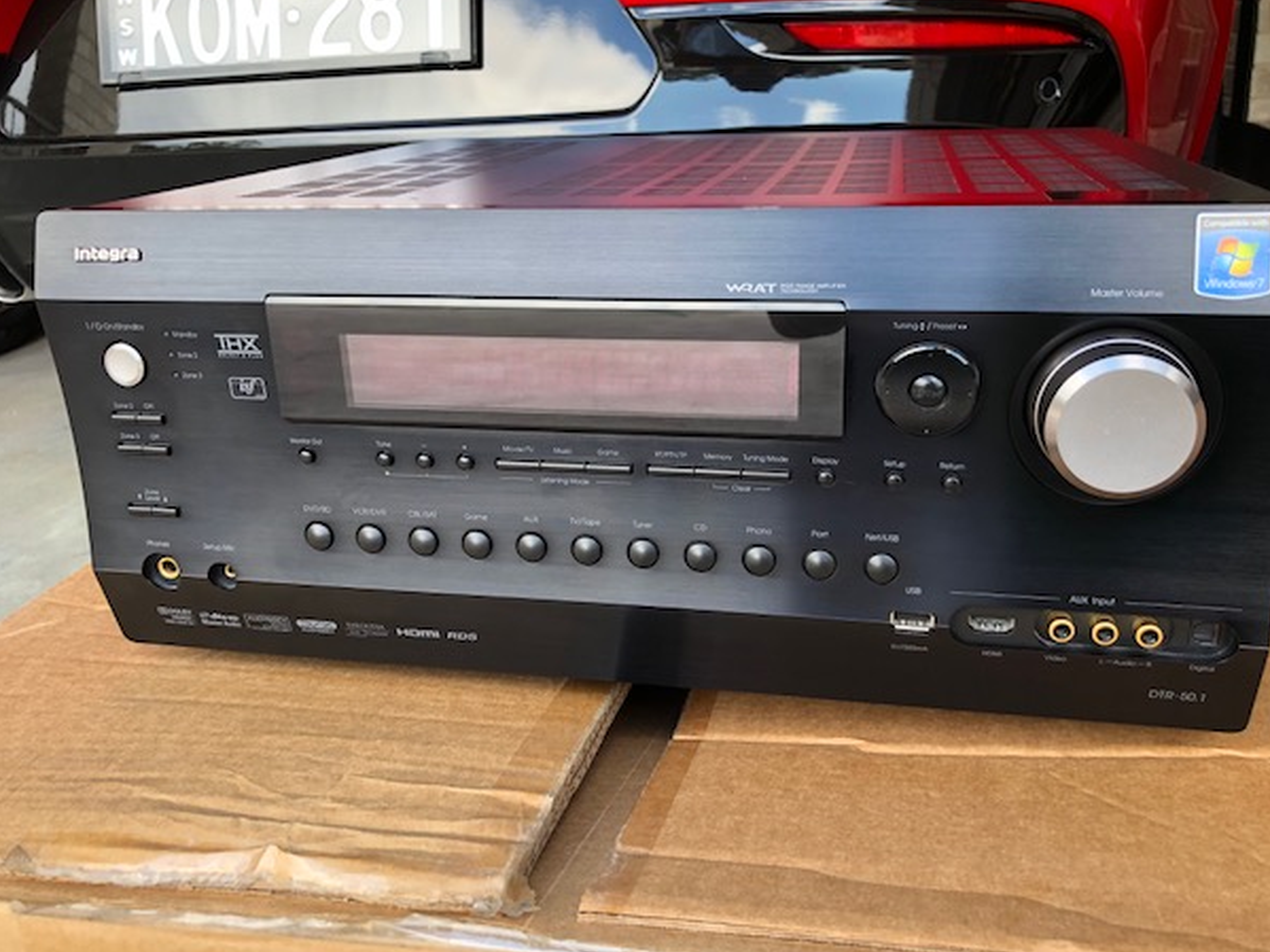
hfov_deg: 58.3
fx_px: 1137
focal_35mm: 31
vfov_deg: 45.4
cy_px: 452
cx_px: 666
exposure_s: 1/100
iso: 40
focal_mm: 3.99
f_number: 1.8
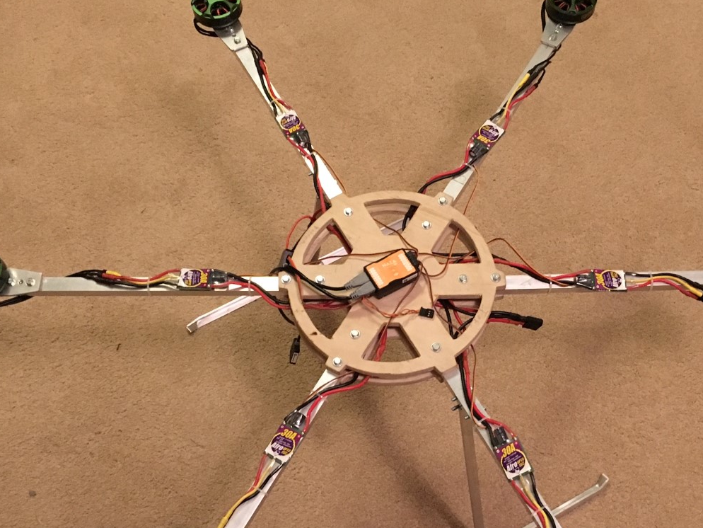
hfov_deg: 44.7
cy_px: 330
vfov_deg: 34.2
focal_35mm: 42
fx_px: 853
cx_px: 388
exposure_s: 1/17
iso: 500
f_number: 2.2
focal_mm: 4.15
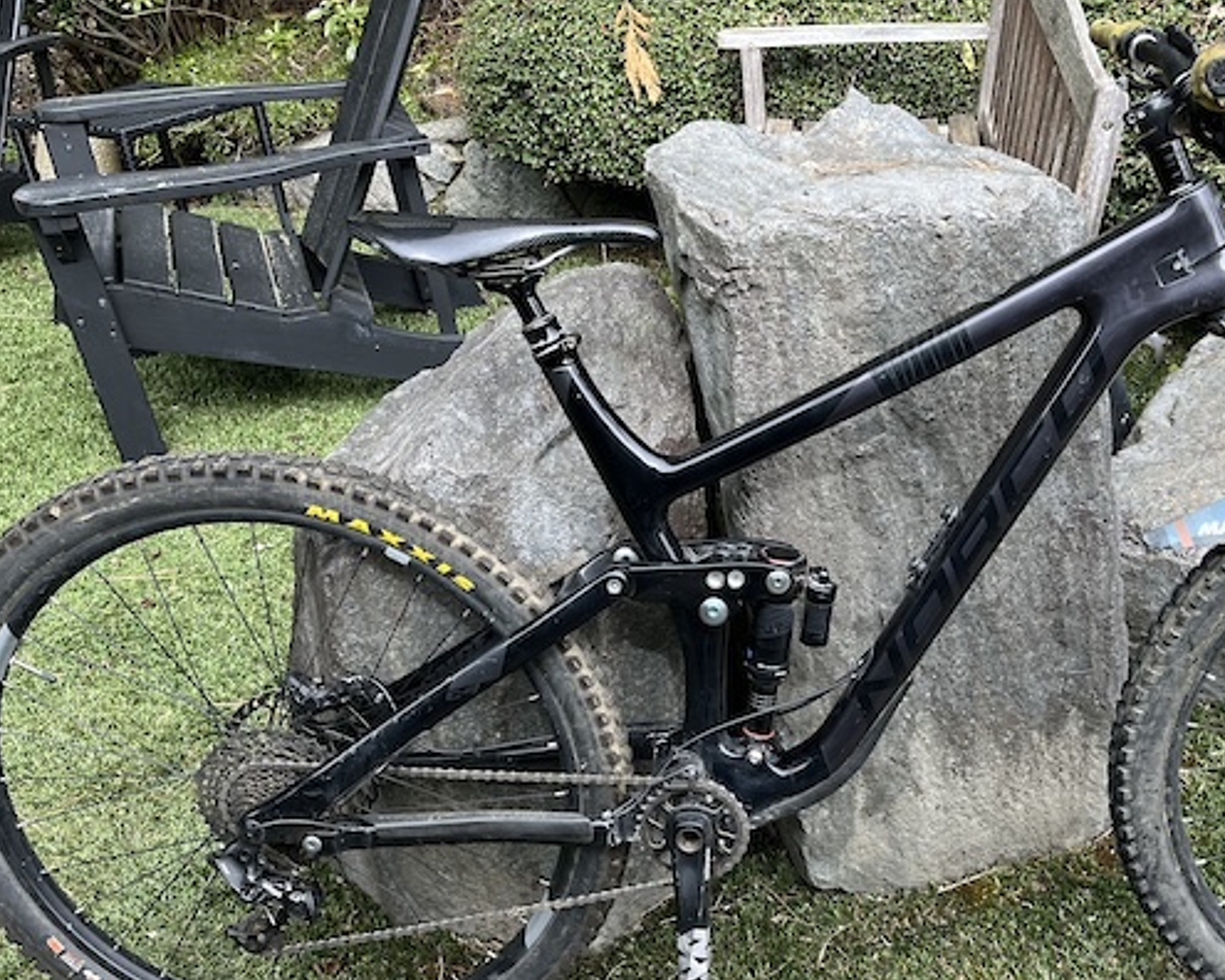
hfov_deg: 43.9
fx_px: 1486
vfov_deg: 36.3
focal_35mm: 41
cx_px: 849
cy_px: 599
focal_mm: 5.1
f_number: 1.6
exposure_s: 1/542
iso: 50
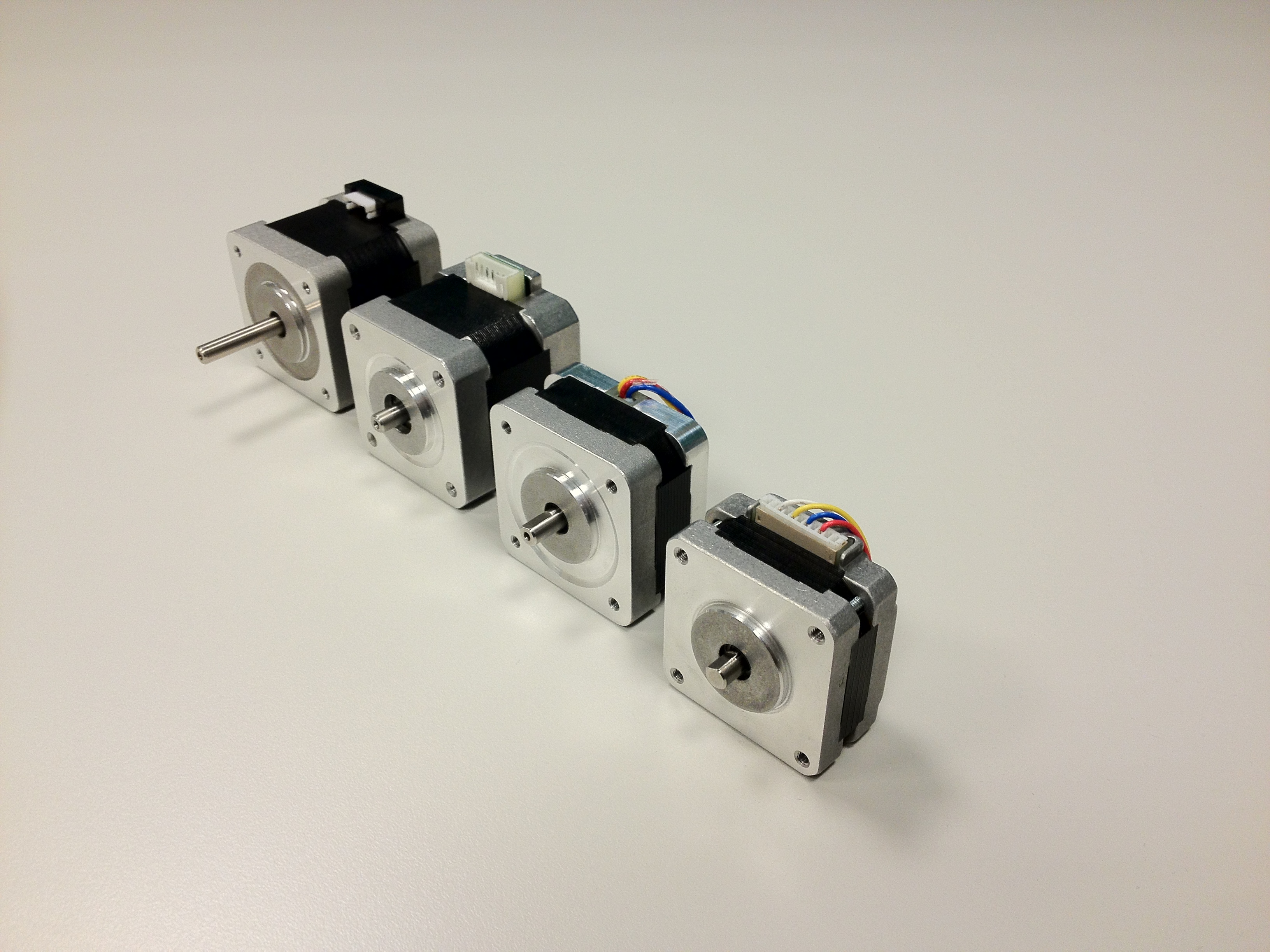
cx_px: 635
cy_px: 476
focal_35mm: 35
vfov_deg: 40.7
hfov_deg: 52.6
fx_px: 1284
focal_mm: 4.28
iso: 80
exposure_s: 1/33
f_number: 2.4
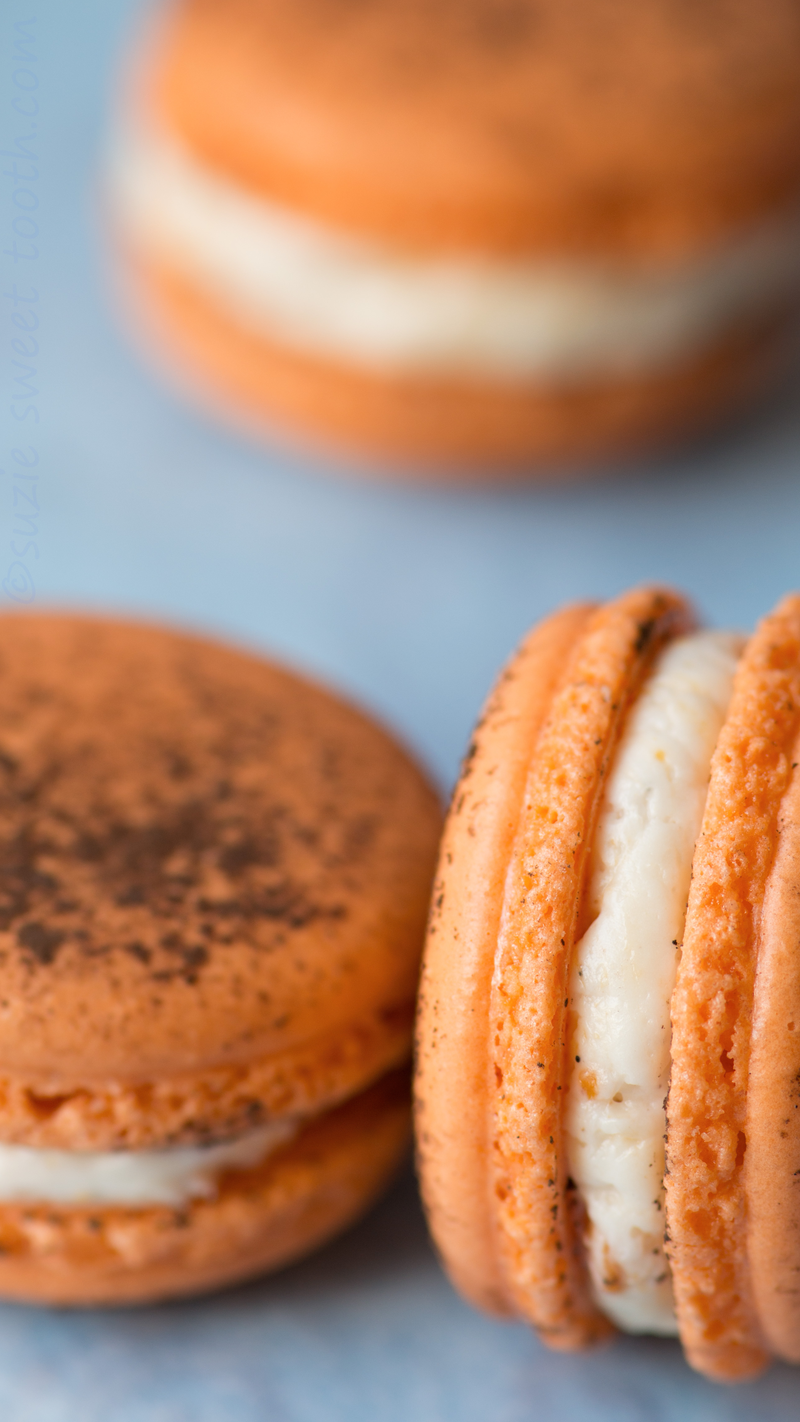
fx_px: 6243
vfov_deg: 13.0
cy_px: 711
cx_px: 461
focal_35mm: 166
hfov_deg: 7.3
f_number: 5.6
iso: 100
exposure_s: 1/40
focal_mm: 105
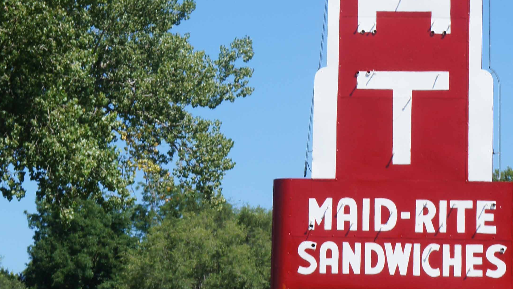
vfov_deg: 7.1
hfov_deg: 12.6
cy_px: 11
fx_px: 2313
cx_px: 360
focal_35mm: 170
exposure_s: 1/250
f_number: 13
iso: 200
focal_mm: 48
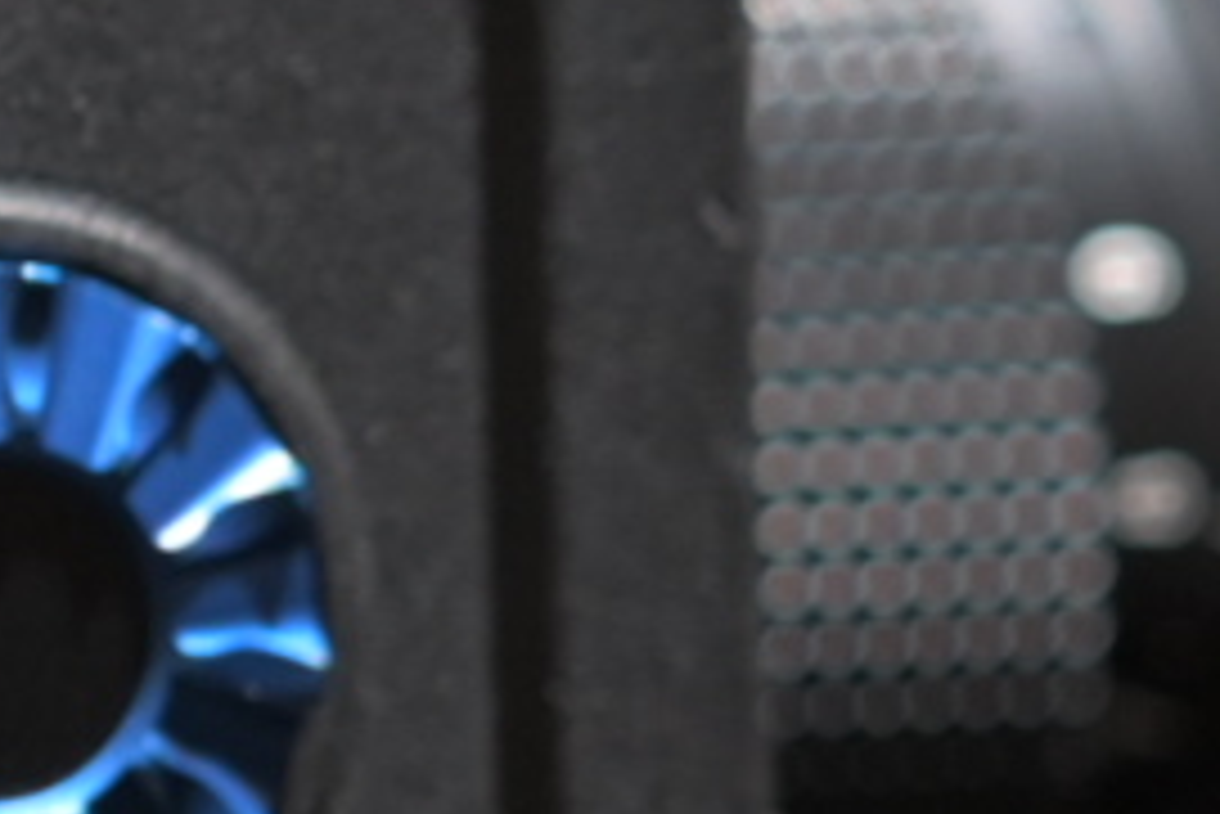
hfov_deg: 6.5
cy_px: 639
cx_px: -747
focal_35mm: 311
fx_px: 10545
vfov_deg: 4.4
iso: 800
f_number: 1.8
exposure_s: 1/400
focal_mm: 35
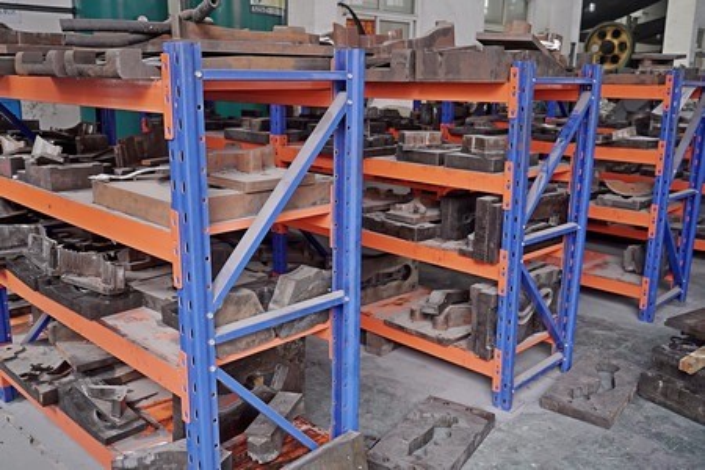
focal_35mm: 28
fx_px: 548
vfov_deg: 46.4
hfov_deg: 65.5
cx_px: 352
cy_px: 235
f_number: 4.5
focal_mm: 28
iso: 800
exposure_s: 1/80
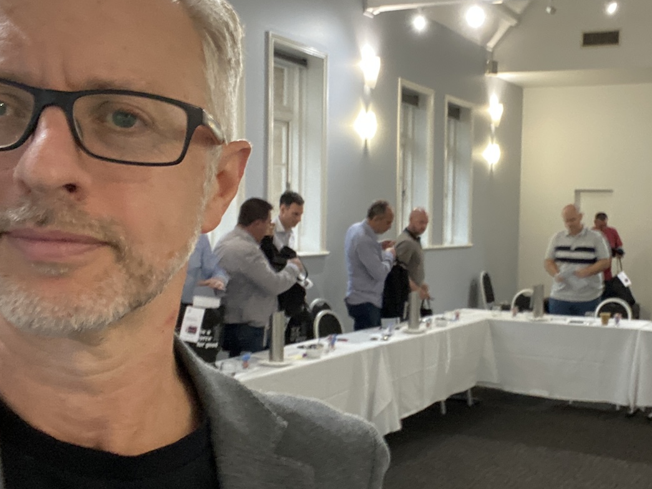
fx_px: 829
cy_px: 259
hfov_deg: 42.3
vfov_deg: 32.9
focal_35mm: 44
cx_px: 445
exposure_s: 1/25
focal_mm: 2.71
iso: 400
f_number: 2.2
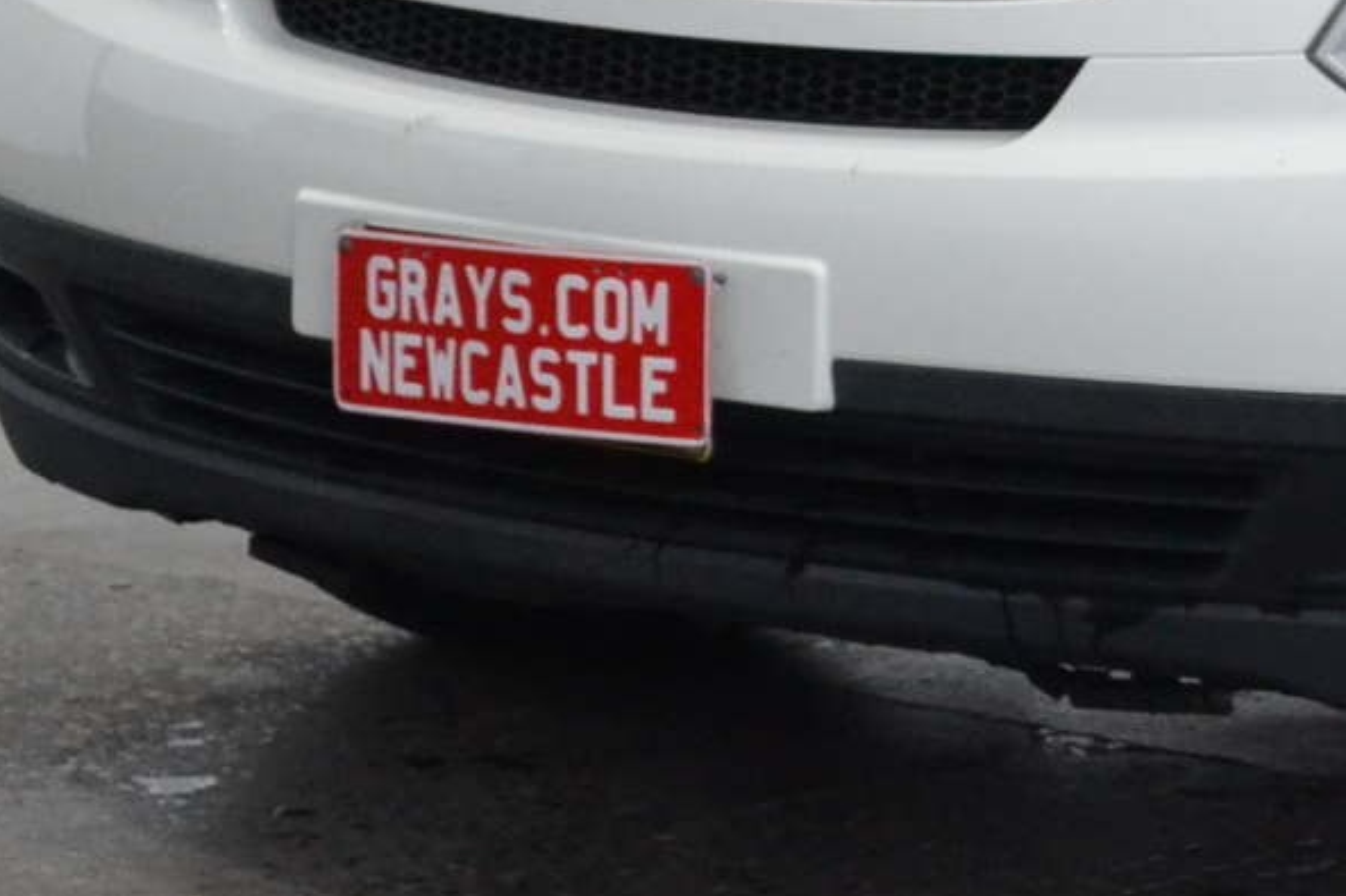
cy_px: -576
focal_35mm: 268
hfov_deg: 7.5
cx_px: 2311
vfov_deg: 5.1
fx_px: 10017
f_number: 5.3
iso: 1600
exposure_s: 1/250
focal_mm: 46
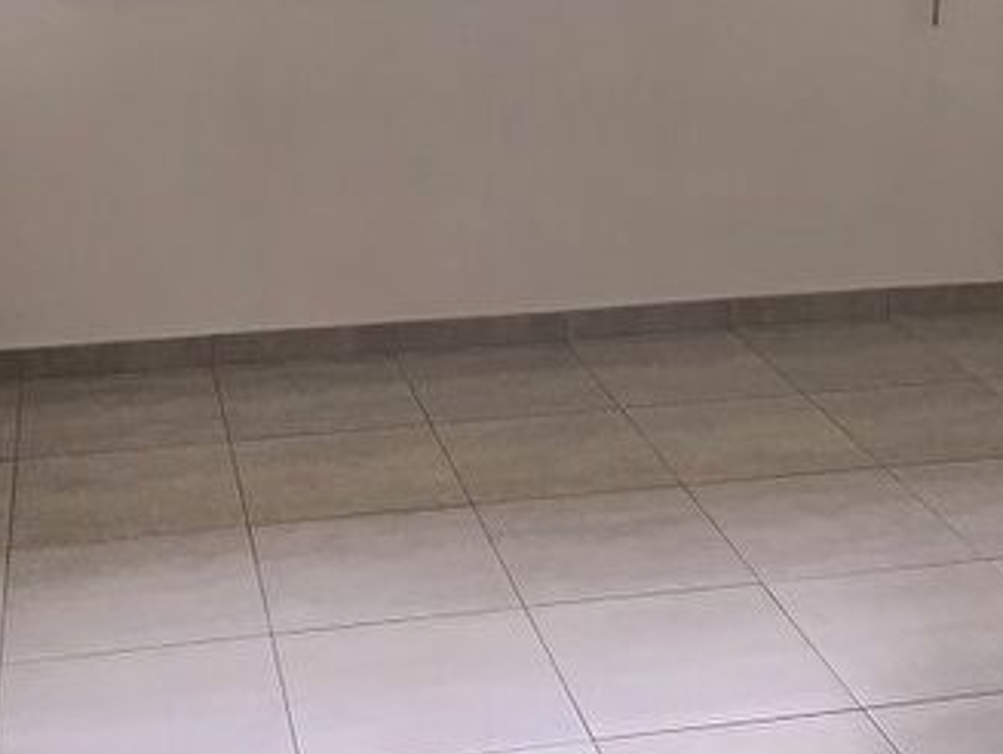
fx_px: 1798
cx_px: 525
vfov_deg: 22.6
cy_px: -29
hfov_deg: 31.2
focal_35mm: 62
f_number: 2.2
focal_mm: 4.15
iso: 50
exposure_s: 1/33
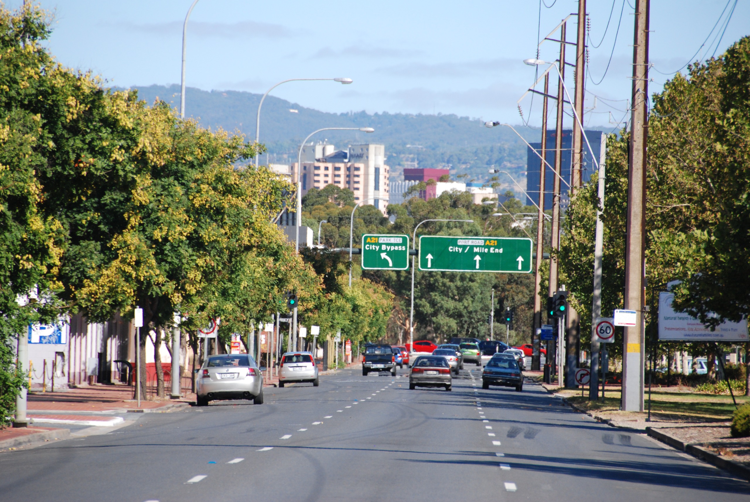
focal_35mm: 300
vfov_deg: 4.6
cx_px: 375
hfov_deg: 6.9
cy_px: 251
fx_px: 6257
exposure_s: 1/1000
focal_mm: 200
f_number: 5.6
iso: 400
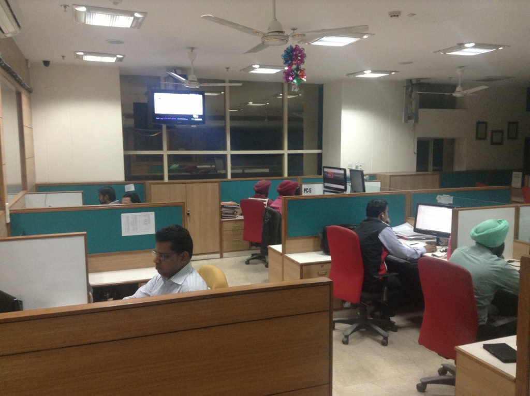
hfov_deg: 55.4
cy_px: 198
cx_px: 265
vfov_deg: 42.8
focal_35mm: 33
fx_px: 505
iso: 125
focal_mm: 3.3
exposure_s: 1/24
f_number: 2.4
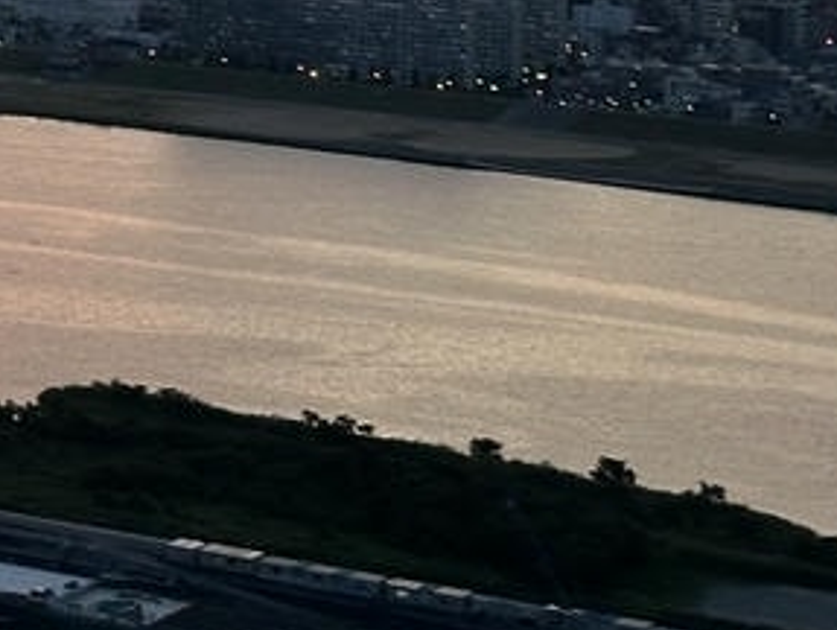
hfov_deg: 10.9
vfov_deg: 8.4
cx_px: -566
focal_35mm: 171
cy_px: -423
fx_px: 4140
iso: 80
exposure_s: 1/70
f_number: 1.78
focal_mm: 6.86
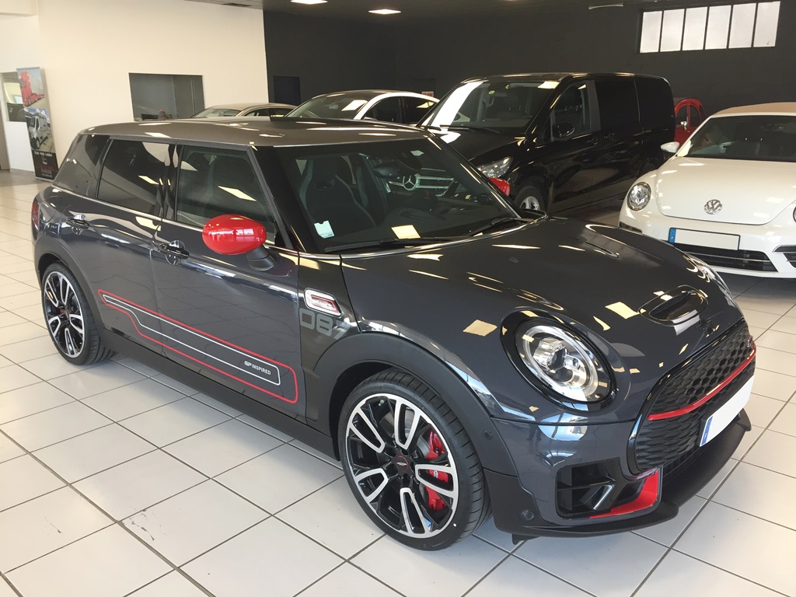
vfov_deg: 48.2
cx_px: 398
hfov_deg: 61.7
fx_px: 667
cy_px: 298
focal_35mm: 29
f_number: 2.2
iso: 32
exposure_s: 1/33
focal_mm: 4.15
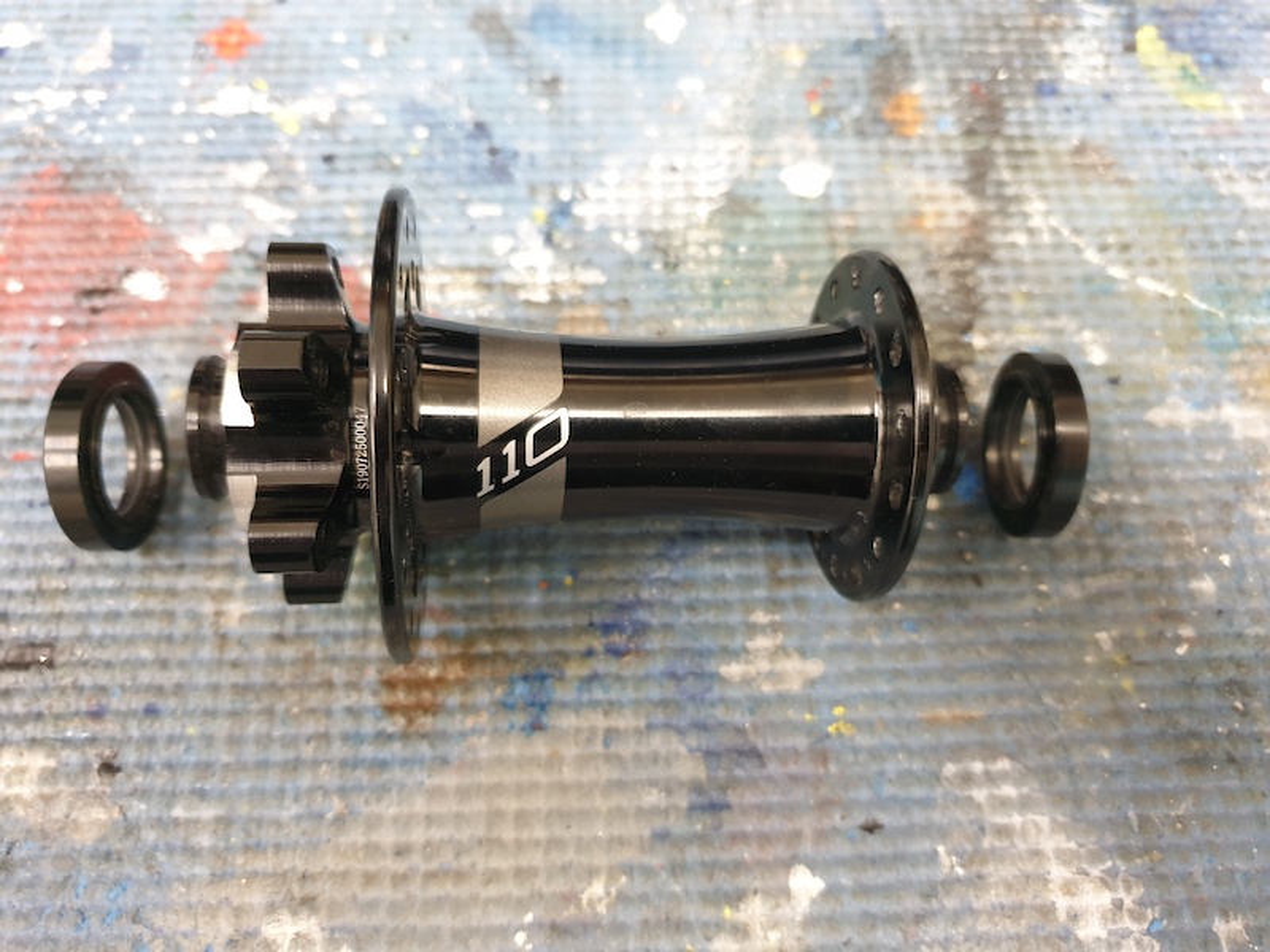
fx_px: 954
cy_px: 476
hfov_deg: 67.3
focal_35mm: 26
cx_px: 635
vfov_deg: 53.1
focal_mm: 4.3
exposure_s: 1/33
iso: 250
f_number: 1.5
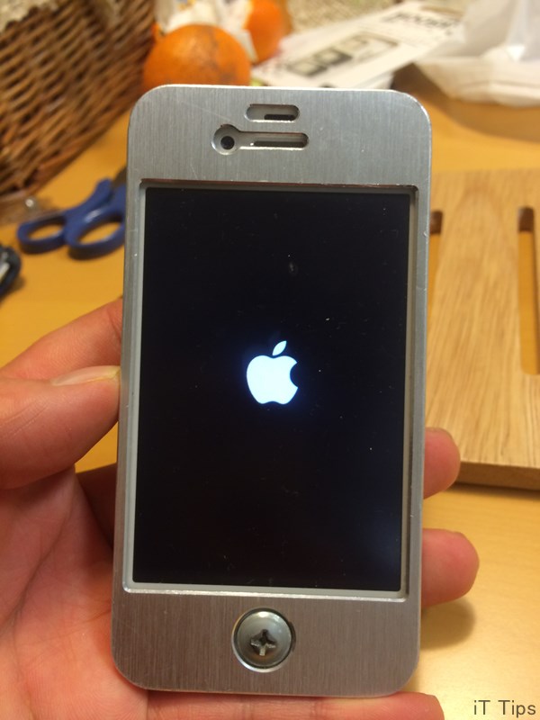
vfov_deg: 60.0
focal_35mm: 30
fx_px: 624
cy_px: 360
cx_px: 270
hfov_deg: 46.8
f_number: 2.2
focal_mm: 4.12
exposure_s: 1/33
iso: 125
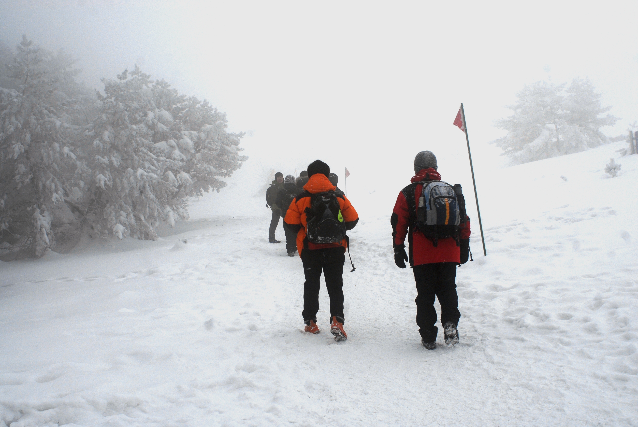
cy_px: 214
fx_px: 852
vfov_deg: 28.2
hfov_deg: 41.1
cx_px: 319
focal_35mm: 48
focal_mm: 32
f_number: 10
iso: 200
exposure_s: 1/320
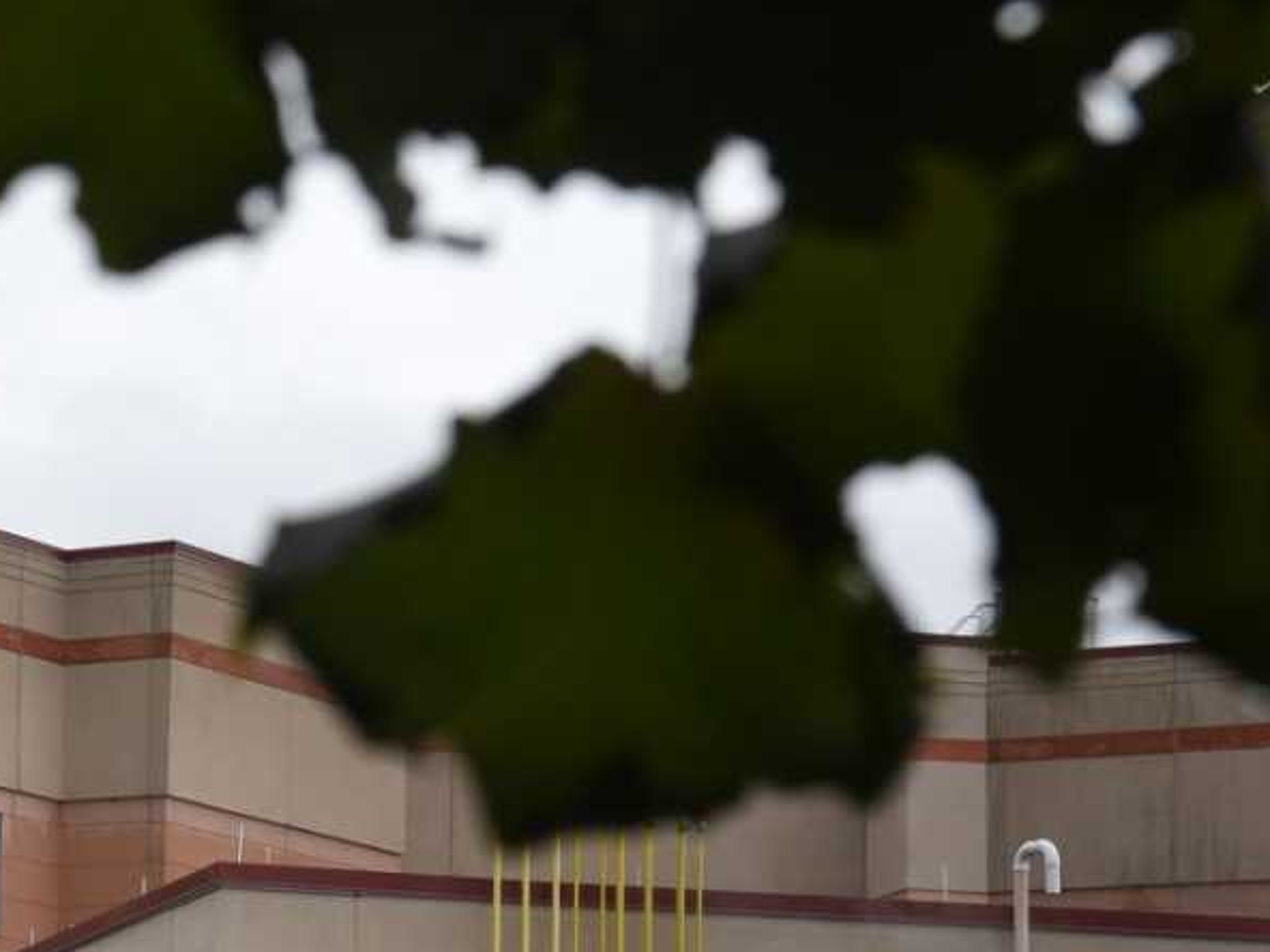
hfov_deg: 10.9
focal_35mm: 173
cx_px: -817
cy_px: 777
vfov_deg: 8.6
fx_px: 6347
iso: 800
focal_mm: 52
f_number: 10
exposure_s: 1/500
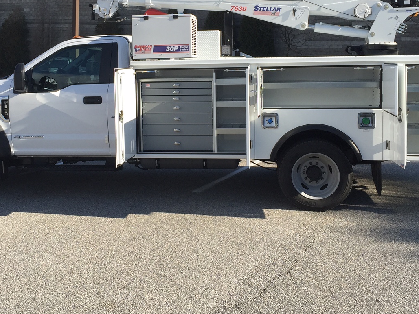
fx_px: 557
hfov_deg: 41.2
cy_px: 90
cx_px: 184
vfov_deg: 31.1
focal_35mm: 46
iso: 32
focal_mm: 4.15
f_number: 2.2
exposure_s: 1/1130
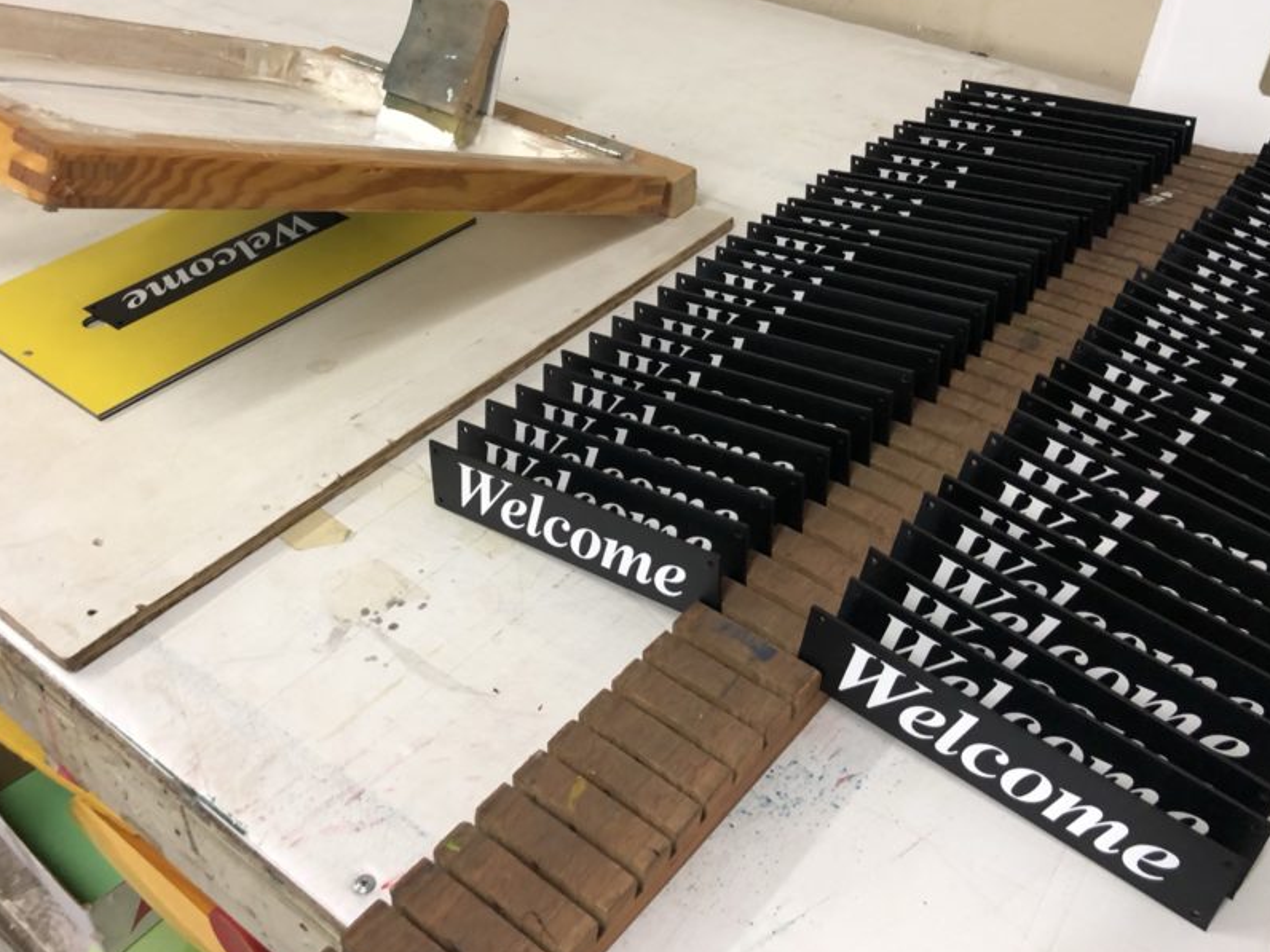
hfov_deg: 51.3
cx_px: 600
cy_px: 357
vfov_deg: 39.4
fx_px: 1321
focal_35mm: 36
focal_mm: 3.99
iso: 50
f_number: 1.8
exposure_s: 1/15
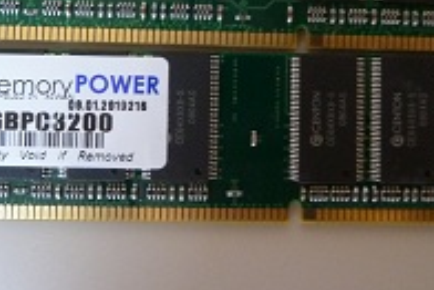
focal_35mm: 51
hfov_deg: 38.8
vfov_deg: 26.1
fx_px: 615
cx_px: 248
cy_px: 62
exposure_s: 1/6
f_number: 3.3
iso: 400
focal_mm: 4.1
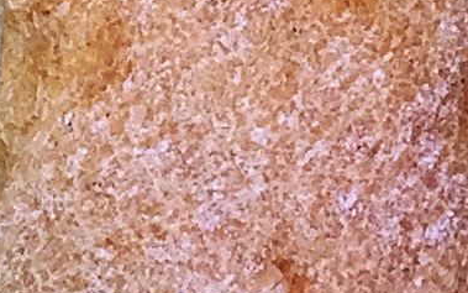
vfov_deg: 4.4
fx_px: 3380
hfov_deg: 7.6
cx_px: -470
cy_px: -1046
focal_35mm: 265
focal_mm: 4.15
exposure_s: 1/100
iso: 32
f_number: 2.2
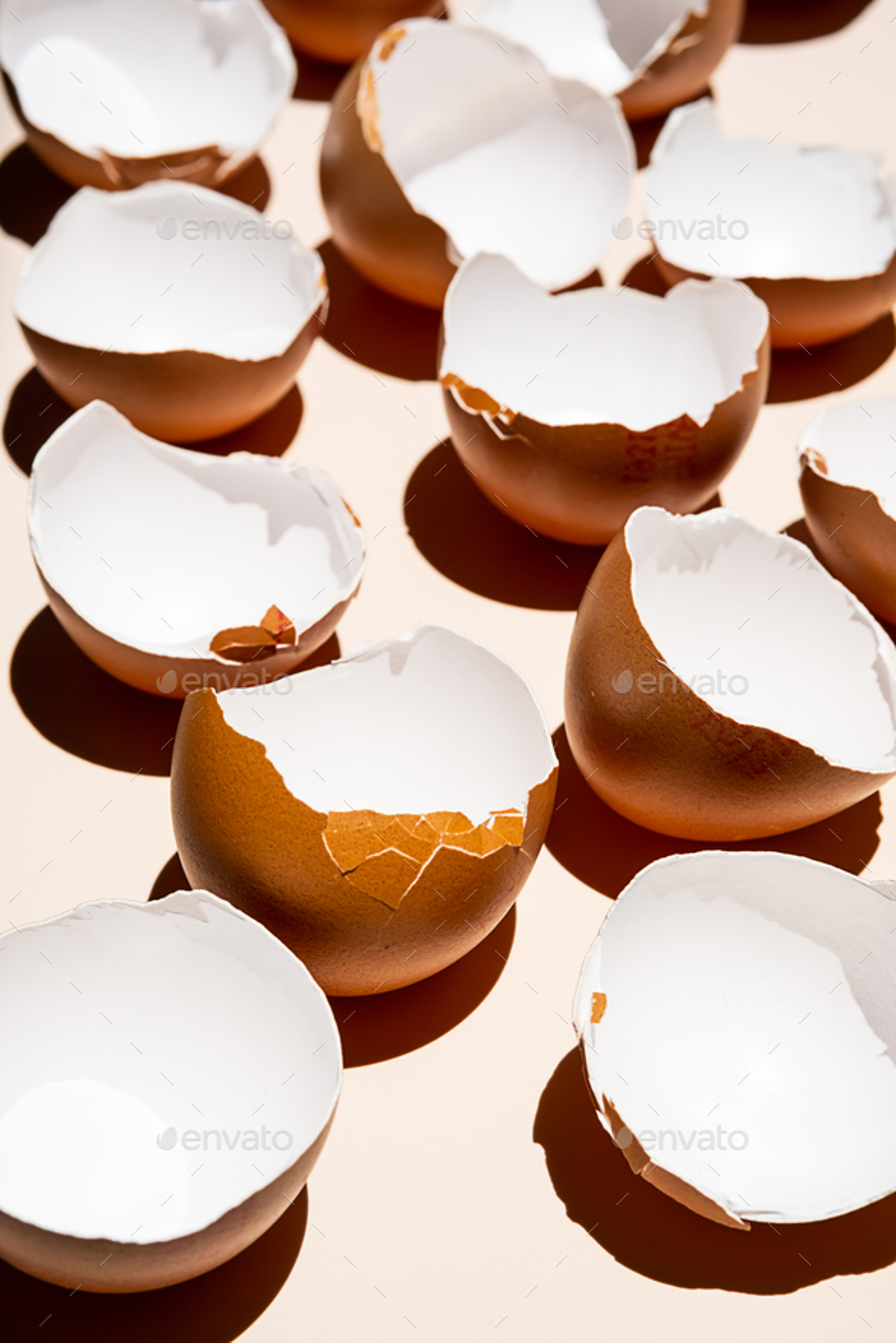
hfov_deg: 18.2
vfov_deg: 27.0
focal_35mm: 75
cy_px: 672
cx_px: 448
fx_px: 2800
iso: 200
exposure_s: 1/1000
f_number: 10
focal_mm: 50
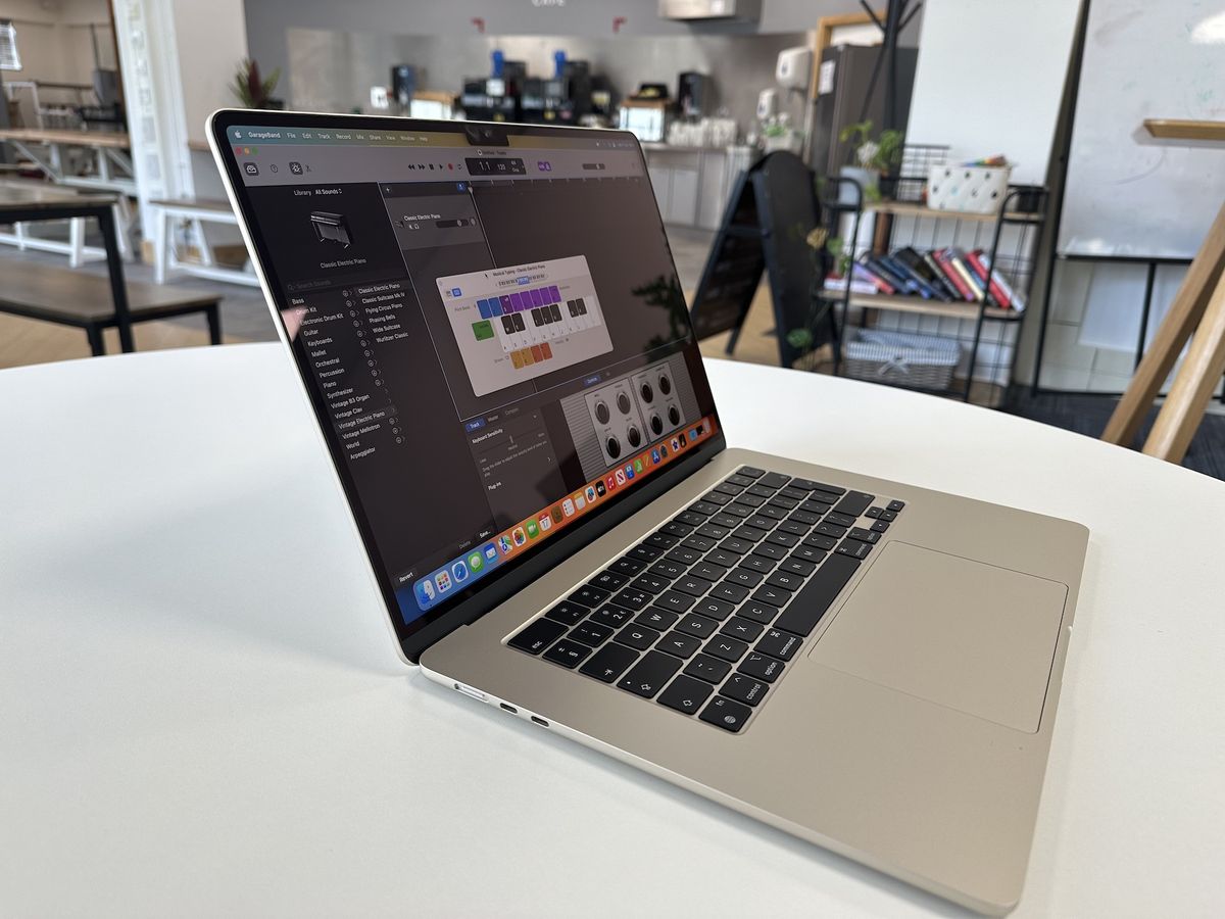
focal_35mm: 24
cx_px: 612
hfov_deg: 71.6
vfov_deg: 56.8
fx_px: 849
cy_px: 460
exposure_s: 1/100
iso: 80
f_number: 1.78
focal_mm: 6.86
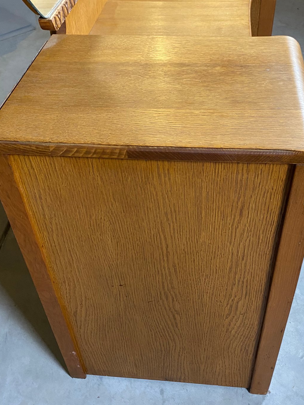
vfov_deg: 49.0
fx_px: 445
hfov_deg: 37.6
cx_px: 176
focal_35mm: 38
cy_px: 206
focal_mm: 4.25
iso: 320
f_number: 1.8
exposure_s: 1/60
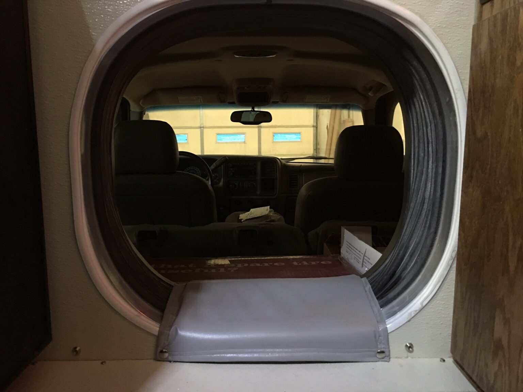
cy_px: 196
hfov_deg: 61.7
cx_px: 262
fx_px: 438
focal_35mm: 29
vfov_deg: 48.2
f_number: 2.2
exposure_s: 1/4
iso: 100
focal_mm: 4.15
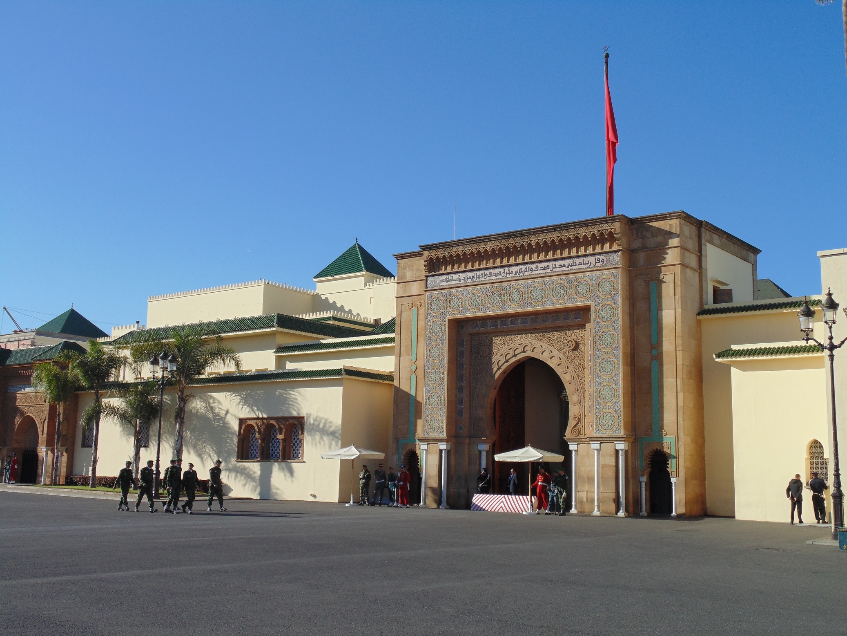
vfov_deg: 35.1
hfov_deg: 45.8
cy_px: 318
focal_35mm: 41
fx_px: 1003
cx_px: 424
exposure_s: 1/800
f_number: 3.6
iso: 80
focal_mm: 7.4
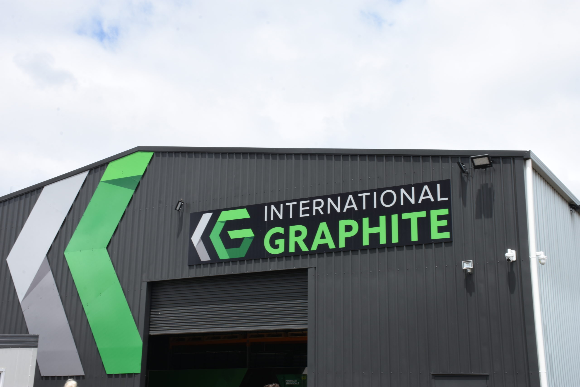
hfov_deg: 38.9
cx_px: 290
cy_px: 194
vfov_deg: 26.5
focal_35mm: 51
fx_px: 822
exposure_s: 1/50
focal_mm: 34
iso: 100
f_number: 22
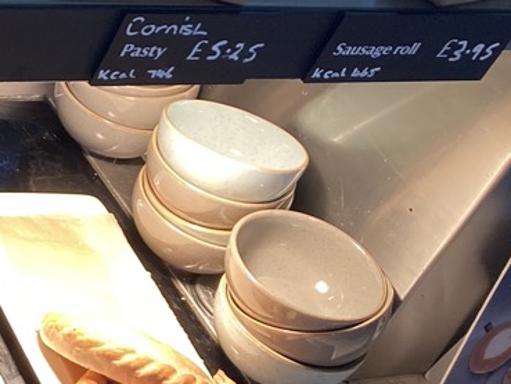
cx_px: -321
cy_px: 147
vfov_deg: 15.2
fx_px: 1432
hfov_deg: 17.5
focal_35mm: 97
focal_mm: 3.99
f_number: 1.8
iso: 80
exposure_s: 1/100
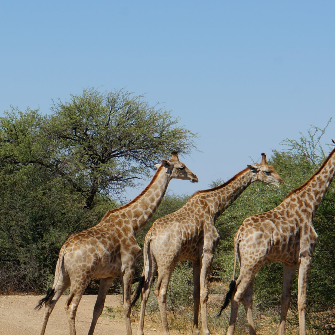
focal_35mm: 182
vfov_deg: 9.6
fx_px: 1988
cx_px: 143
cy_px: 254
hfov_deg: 9.6
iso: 100
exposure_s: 1/160
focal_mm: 58.5
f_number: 13
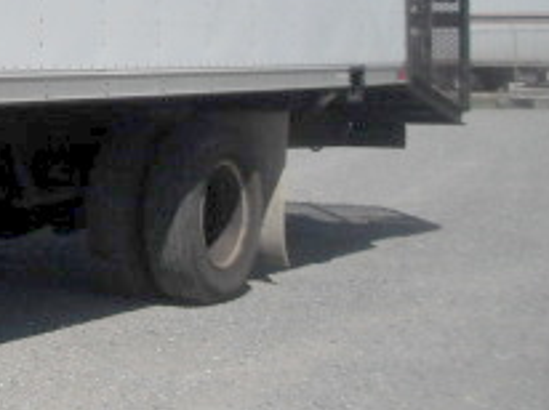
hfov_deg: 16.5
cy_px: -91
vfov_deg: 13.2
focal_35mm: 109
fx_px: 1727
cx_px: -272
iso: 64
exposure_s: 1/877
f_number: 5.6
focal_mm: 5.7
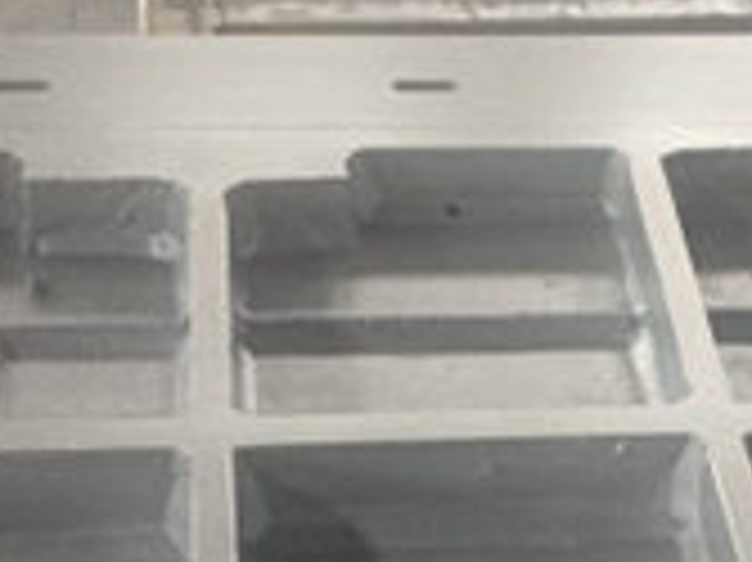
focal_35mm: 130
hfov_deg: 15.0
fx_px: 2822
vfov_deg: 11.2
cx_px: 716
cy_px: 663
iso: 50
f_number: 2.4
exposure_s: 1/20
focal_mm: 4.28
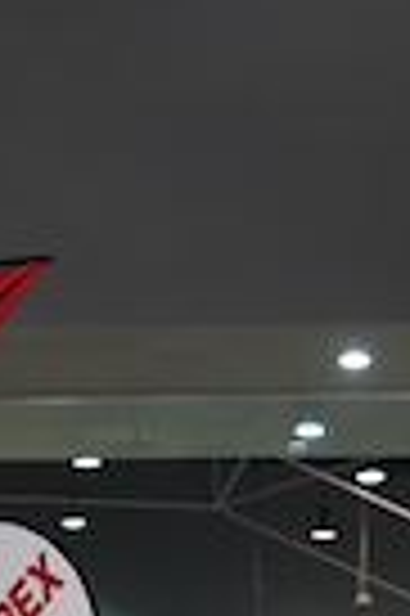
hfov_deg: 9.6
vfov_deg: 13.5
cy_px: 1027
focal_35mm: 140
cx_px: -153
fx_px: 2398
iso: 640
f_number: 1.8
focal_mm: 24
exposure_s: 1/250
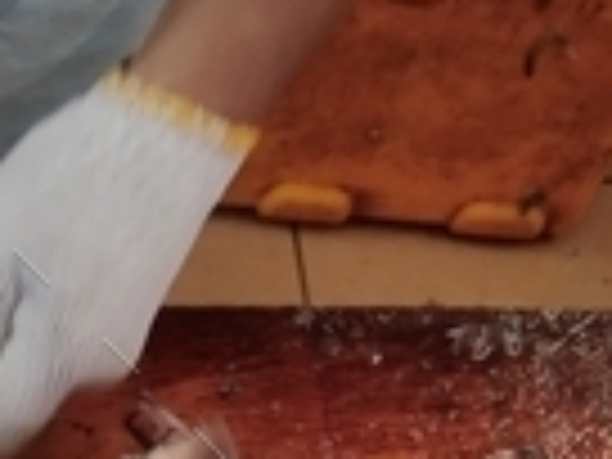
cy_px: 947
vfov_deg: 10.7
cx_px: -306
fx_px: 2228
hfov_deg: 14.6
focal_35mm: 126
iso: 356
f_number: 2
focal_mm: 3.55
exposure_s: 1/33.3
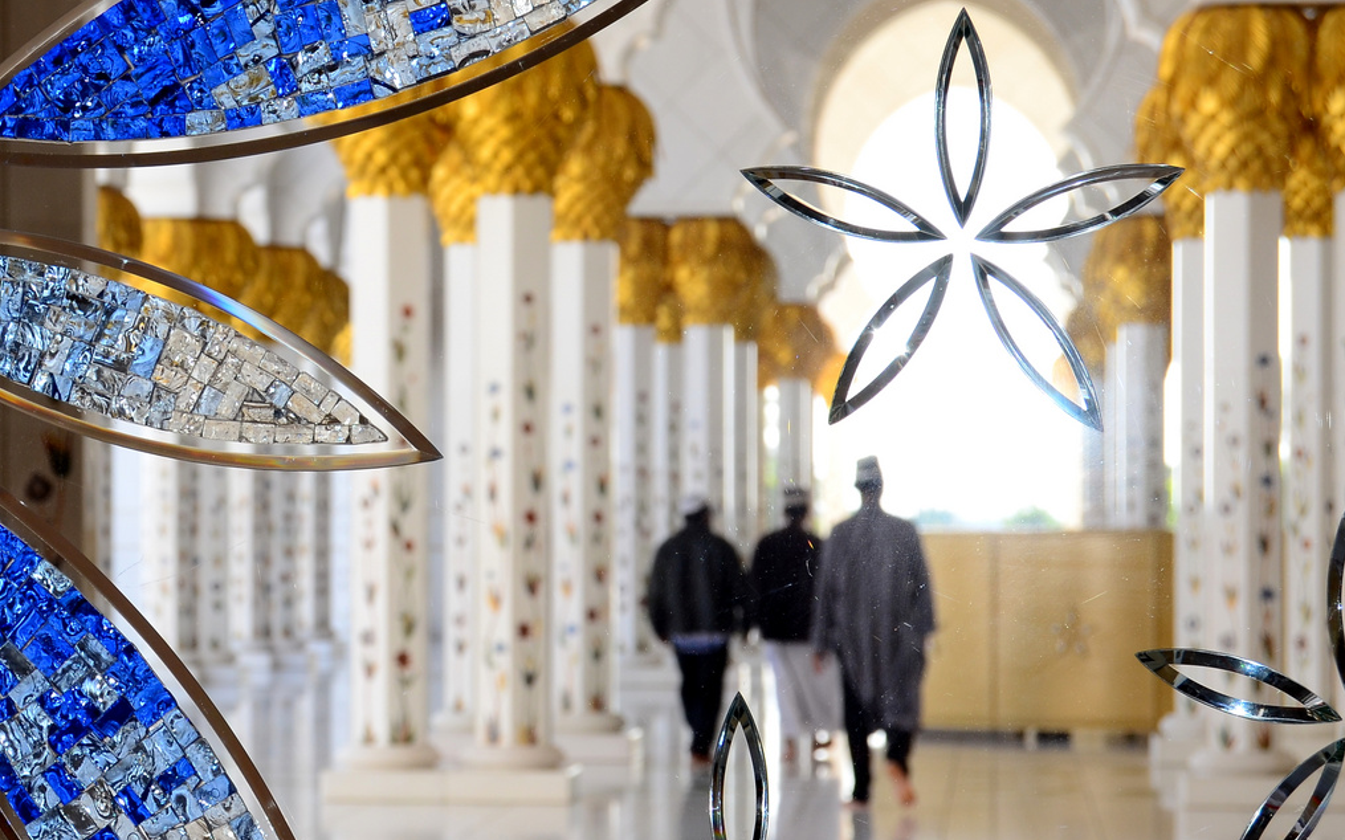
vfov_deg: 9.7
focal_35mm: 135
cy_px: 470
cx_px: 392
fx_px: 4941
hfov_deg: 15.5
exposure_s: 1/125
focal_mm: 55
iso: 200
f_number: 9
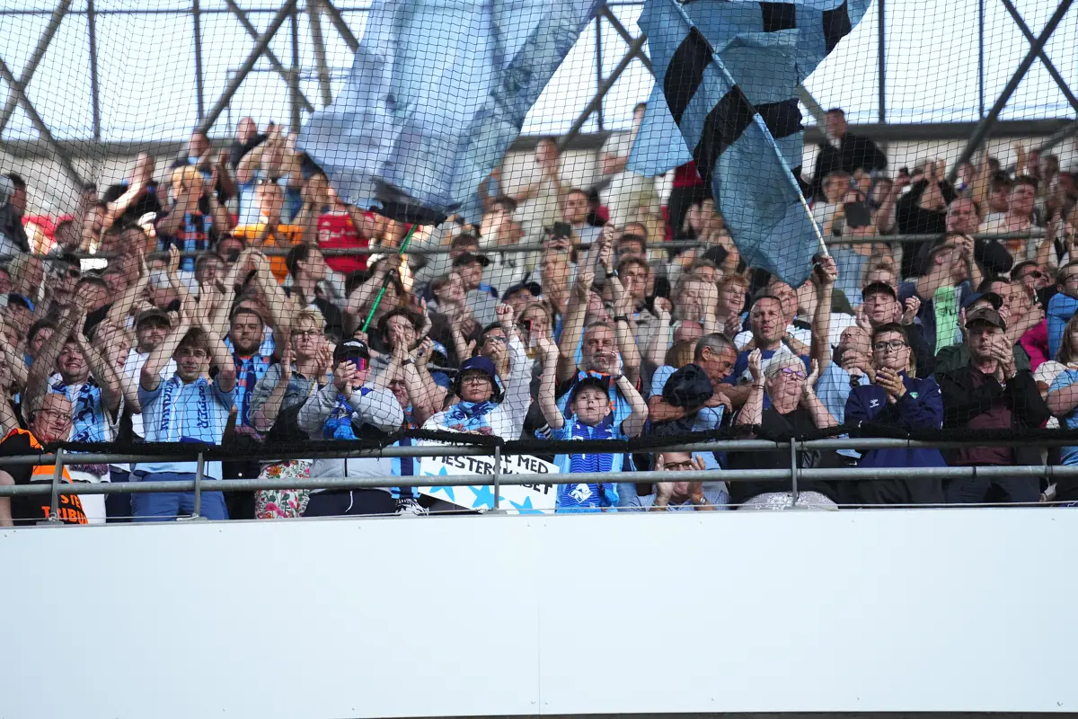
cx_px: 539
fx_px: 5988
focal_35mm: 200
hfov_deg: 10.3
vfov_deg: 6.9
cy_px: 360
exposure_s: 1/4000
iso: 4000
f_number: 2.8
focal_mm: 200
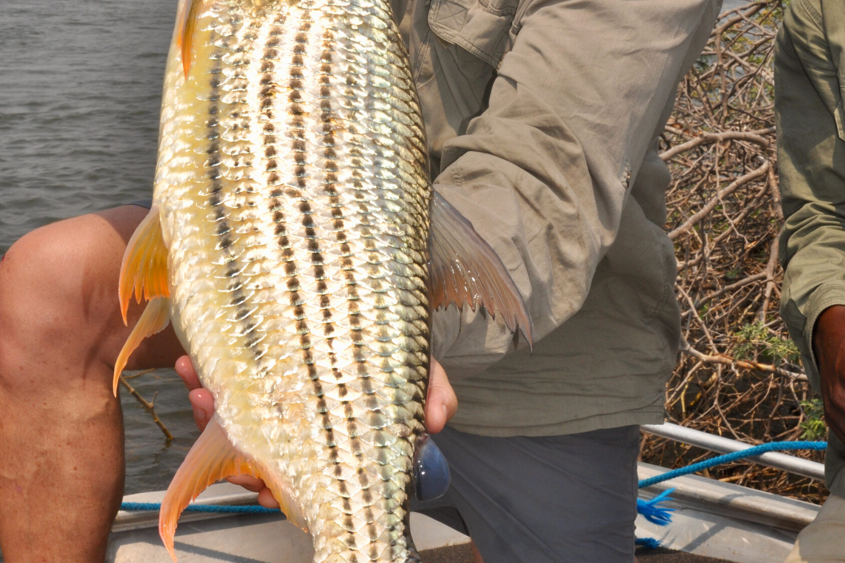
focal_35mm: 80
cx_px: 426
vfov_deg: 17.0
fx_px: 1872
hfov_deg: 25.4
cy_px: 134
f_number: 18
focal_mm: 35
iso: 200
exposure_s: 1/200
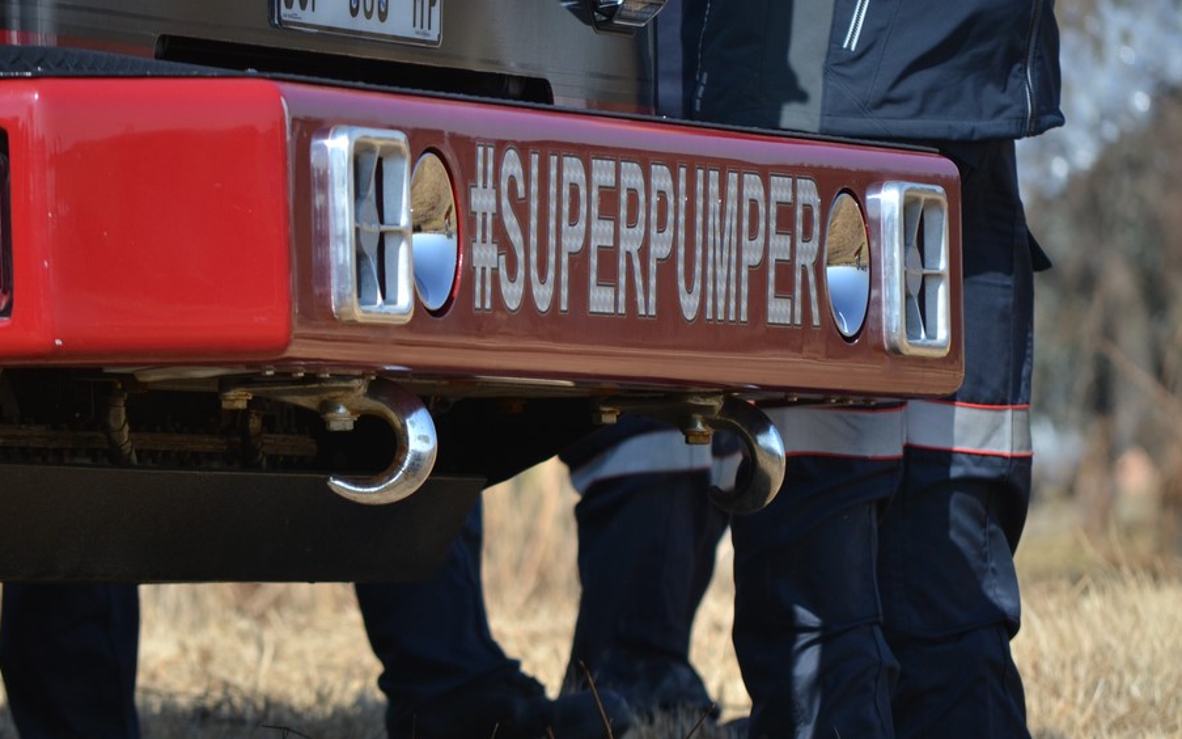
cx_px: 454
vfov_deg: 3.4
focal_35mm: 390
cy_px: 339
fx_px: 12561
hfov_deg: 5.4
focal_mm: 200
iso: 400
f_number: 5.6
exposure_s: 1/1000
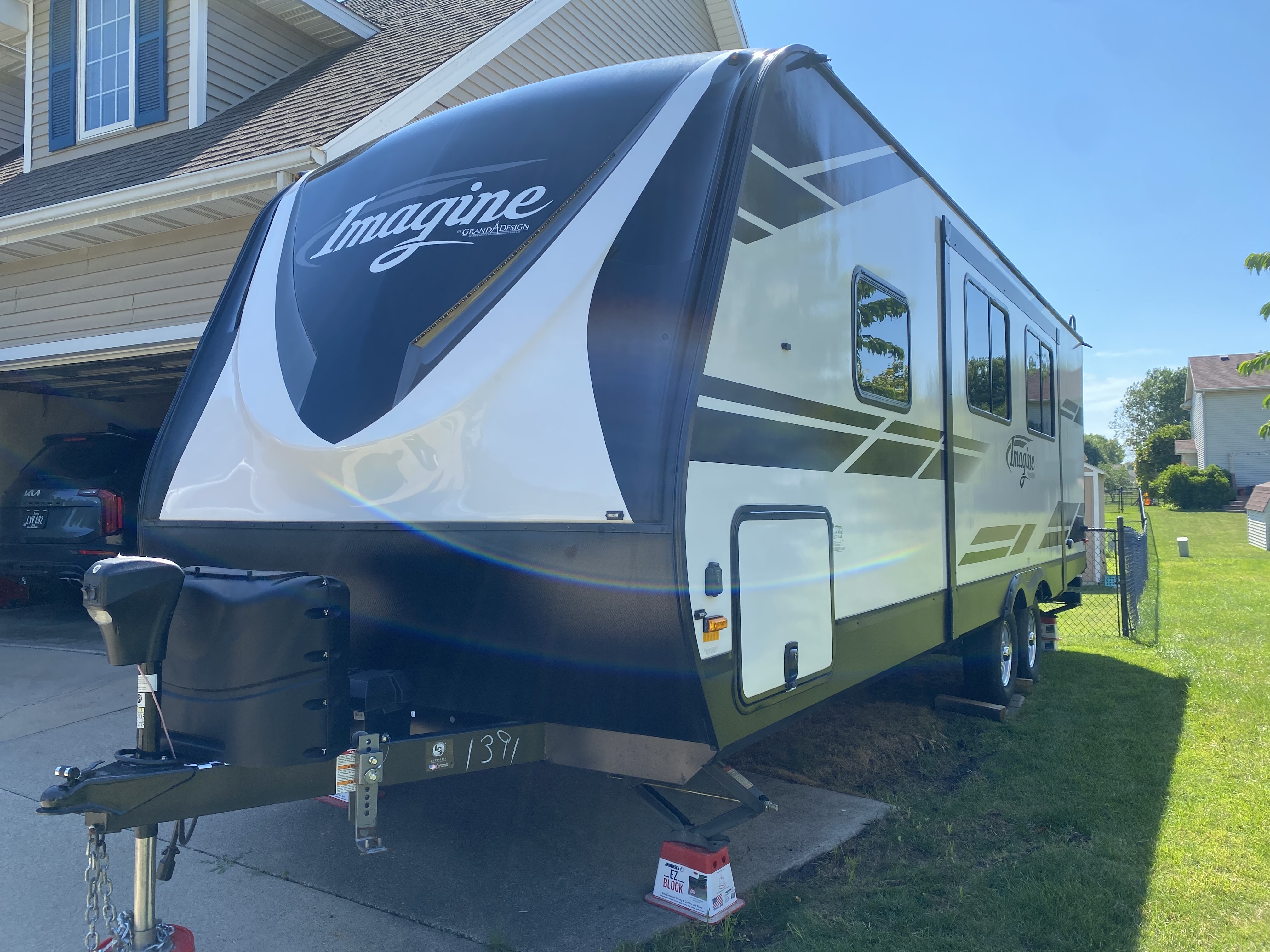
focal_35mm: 26
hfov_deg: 67.3
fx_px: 954
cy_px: 476
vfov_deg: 53.1
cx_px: 635
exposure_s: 1/1103
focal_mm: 4.25
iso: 32
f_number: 1.8
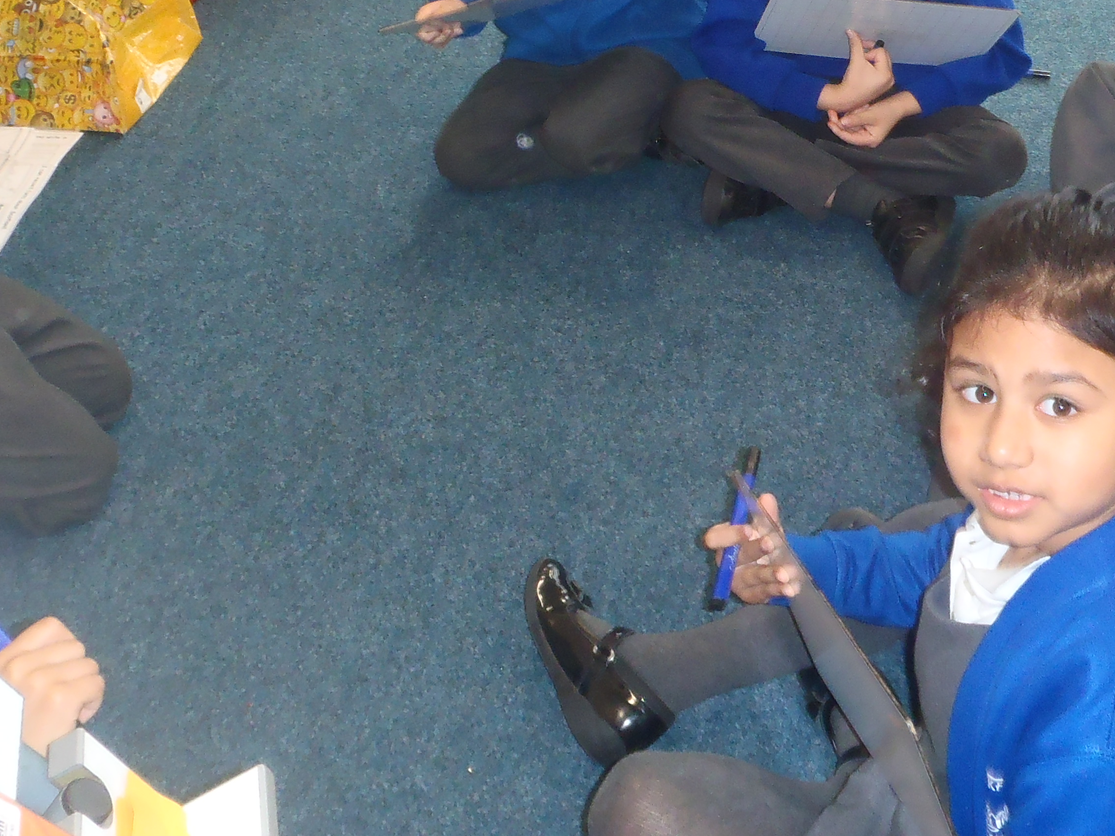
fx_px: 1707
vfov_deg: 26.5
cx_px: 819
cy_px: 62
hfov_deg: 35.5
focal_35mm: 53
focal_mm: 5
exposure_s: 1/30
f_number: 3.5
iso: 250
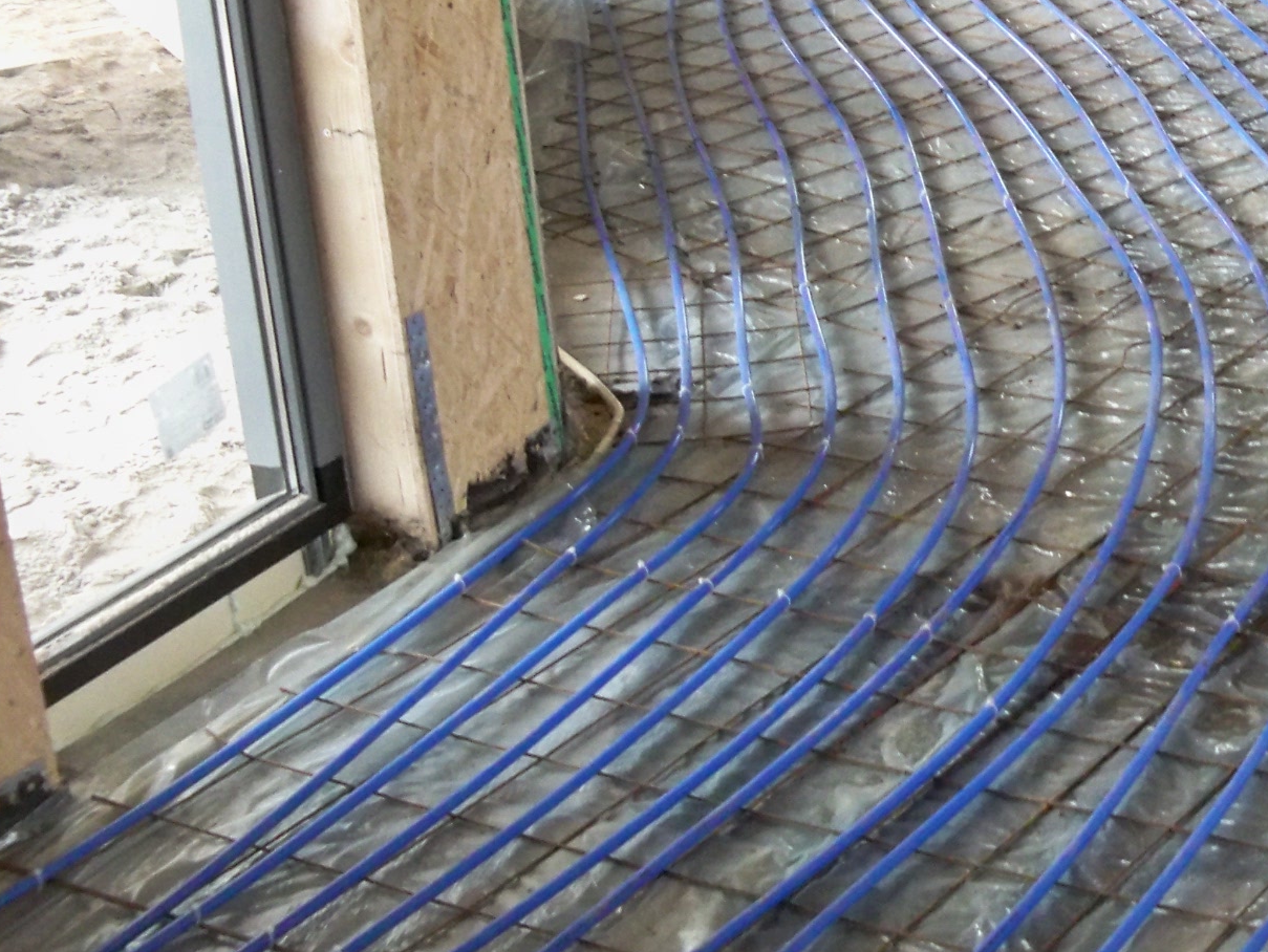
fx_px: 3005
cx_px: 1457
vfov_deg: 17.9
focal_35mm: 82
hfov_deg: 22.3
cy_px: 208
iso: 400
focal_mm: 6.2
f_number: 3.5
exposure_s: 1/25
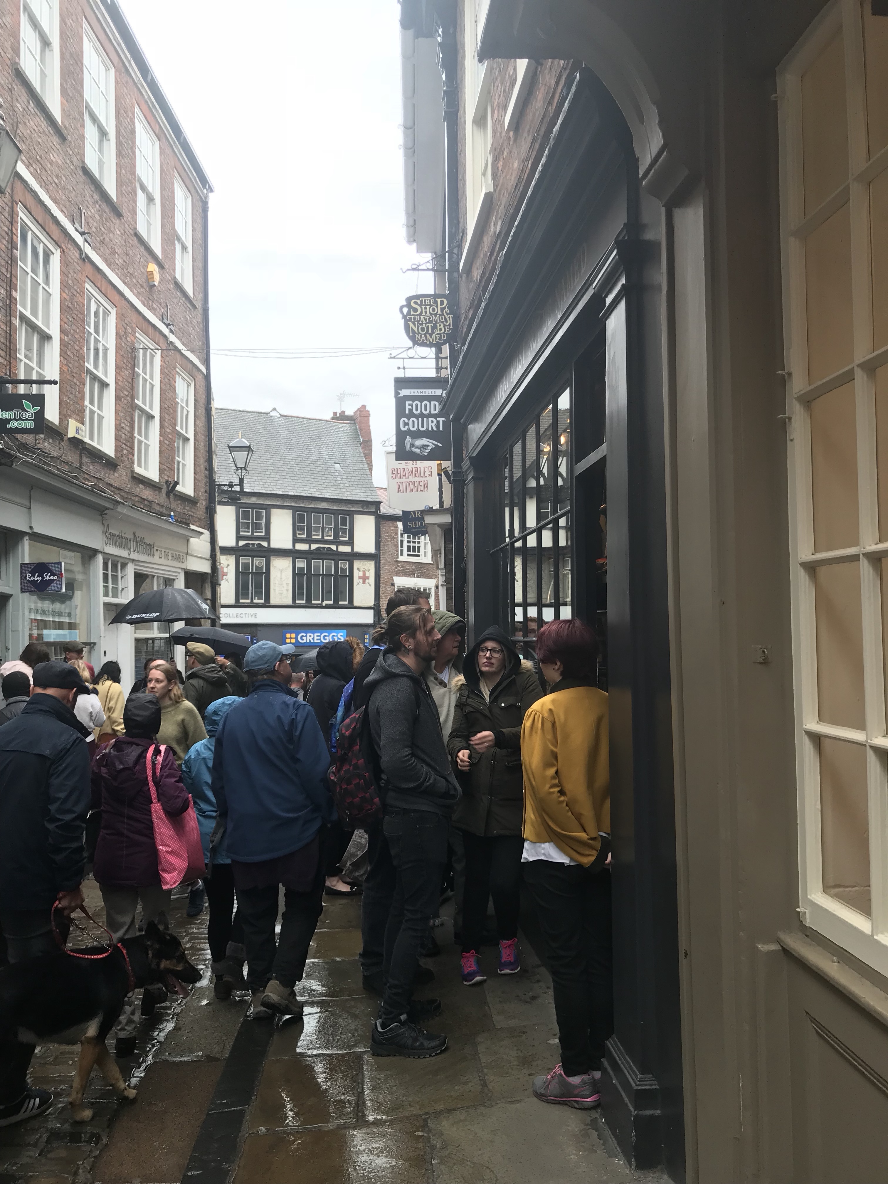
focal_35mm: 28
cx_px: 444
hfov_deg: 49.7
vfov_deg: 63.4
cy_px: 592
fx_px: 958
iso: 25
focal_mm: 3.99
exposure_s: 1/100
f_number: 1.8
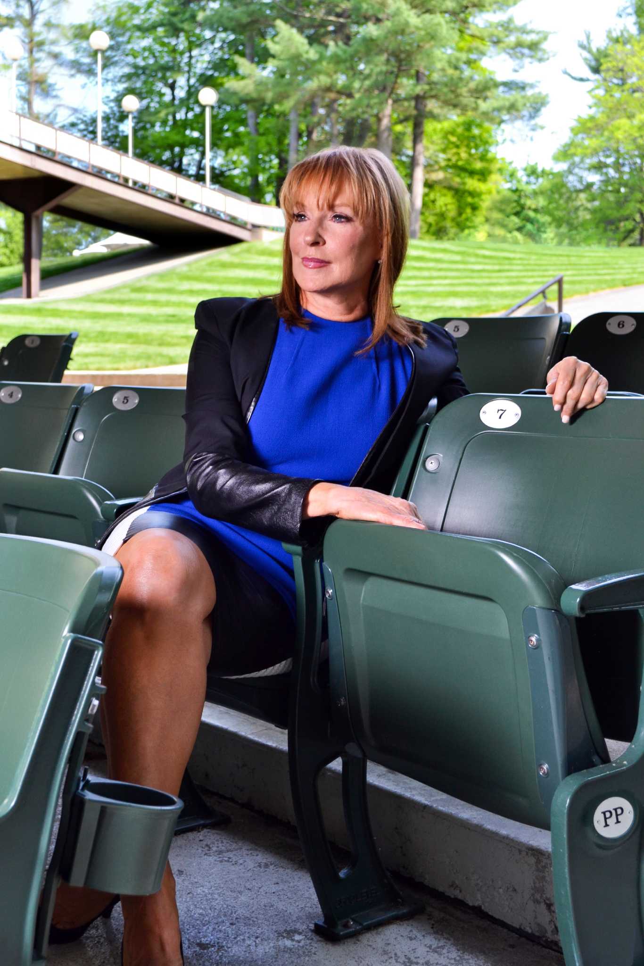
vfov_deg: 41.1
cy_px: 483
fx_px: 1287
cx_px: 322
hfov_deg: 28.1
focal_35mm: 48
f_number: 6.3
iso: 200
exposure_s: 1/125
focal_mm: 32
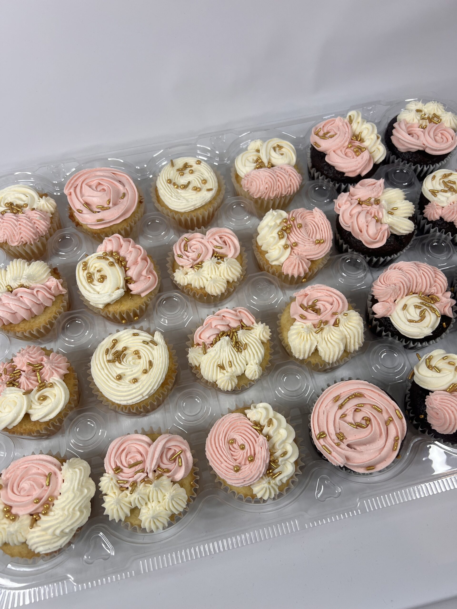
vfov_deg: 67.3
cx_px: 228
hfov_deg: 53.1
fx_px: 458
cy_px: 304
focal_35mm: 26
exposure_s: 1/120
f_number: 1.5
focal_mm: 5.7
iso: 80
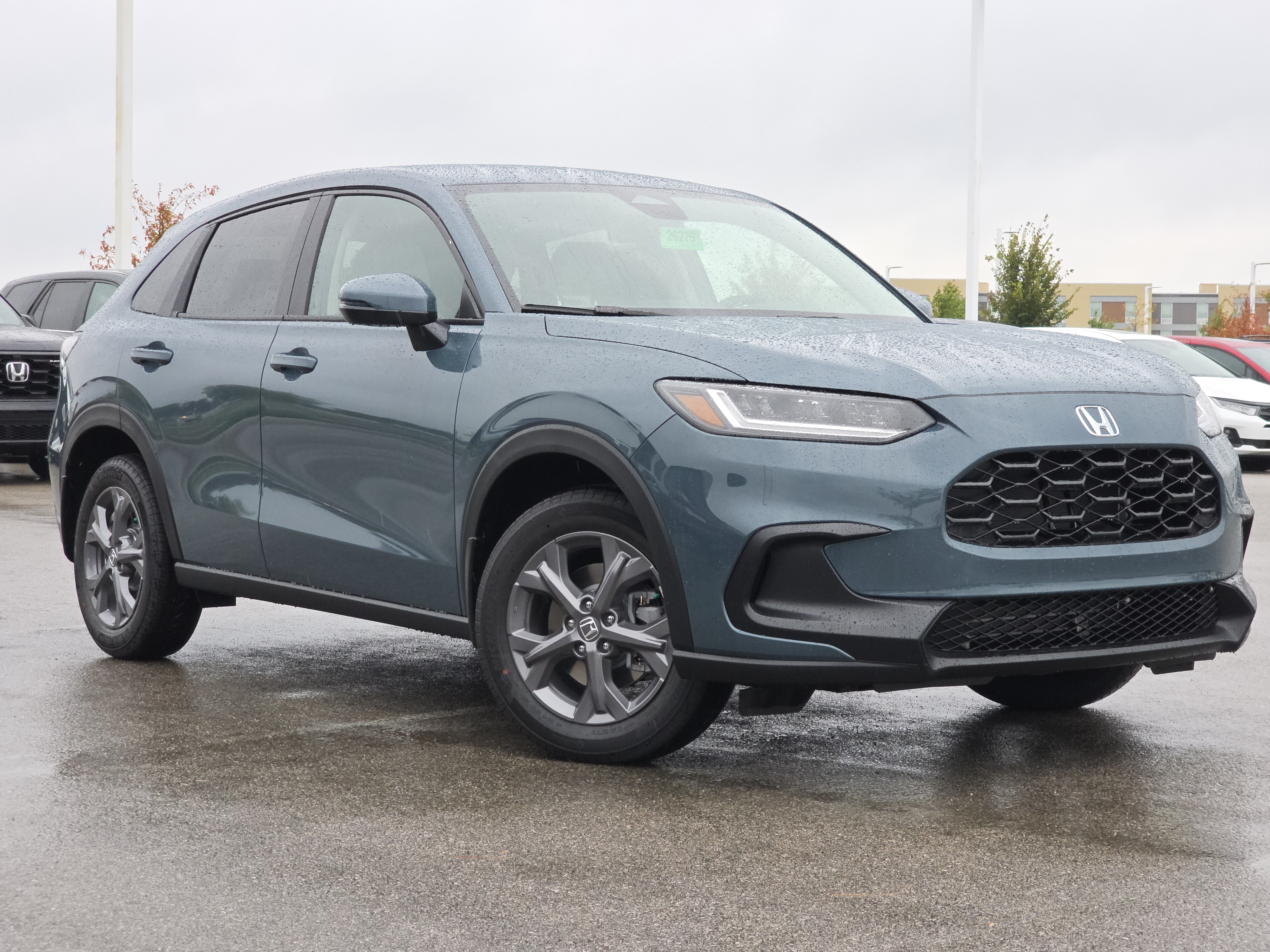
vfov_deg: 21.3
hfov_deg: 28.2
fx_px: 2531
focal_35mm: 69
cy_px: 476
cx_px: 635
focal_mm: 7.9
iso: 50
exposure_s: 1/245
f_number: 2.4
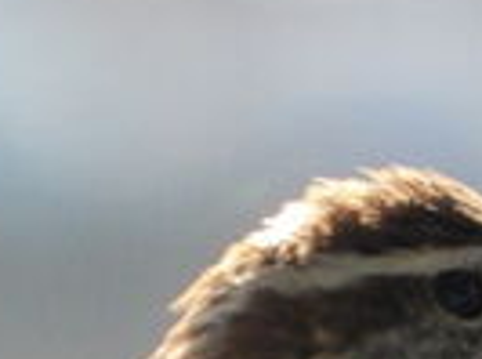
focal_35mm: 4055
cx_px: 352
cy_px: 729
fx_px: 56310
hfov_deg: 0.5
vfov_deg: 0.4
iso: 400
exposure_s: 1/250
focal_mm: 151
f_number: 6.9
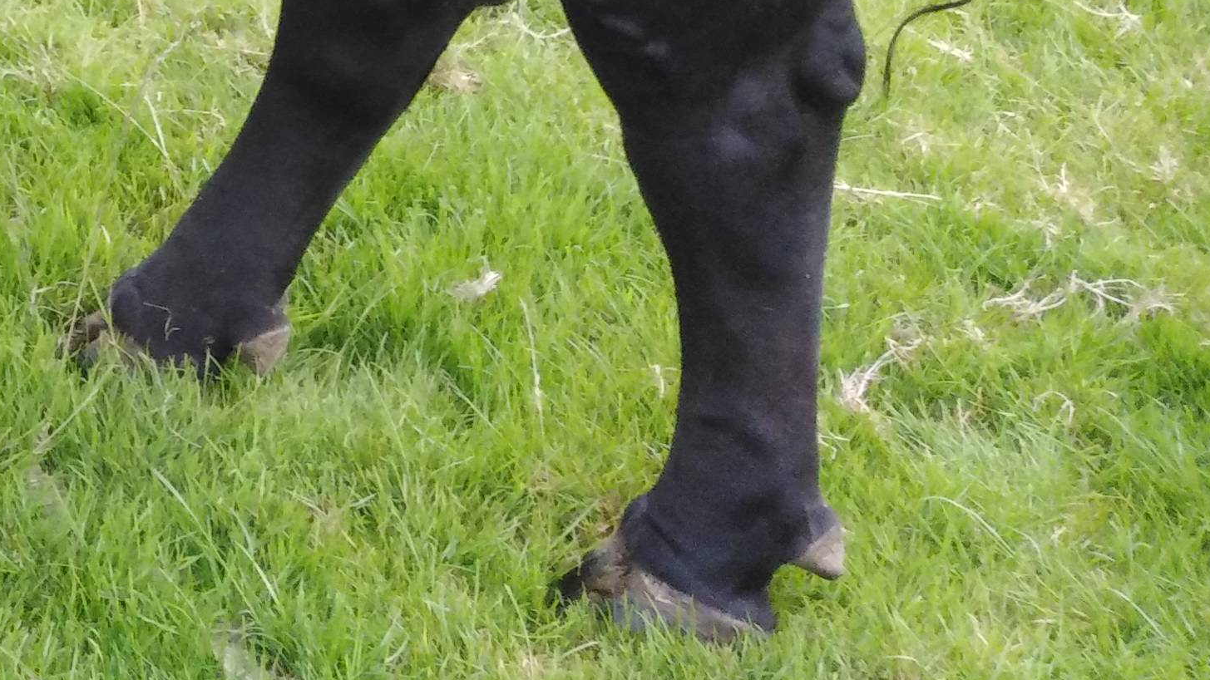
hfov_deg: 23.2
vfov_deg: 13.4
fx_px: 2598
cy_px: -535
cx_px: -378
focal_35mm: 81
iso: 189
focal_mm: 3.46
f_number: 2.2
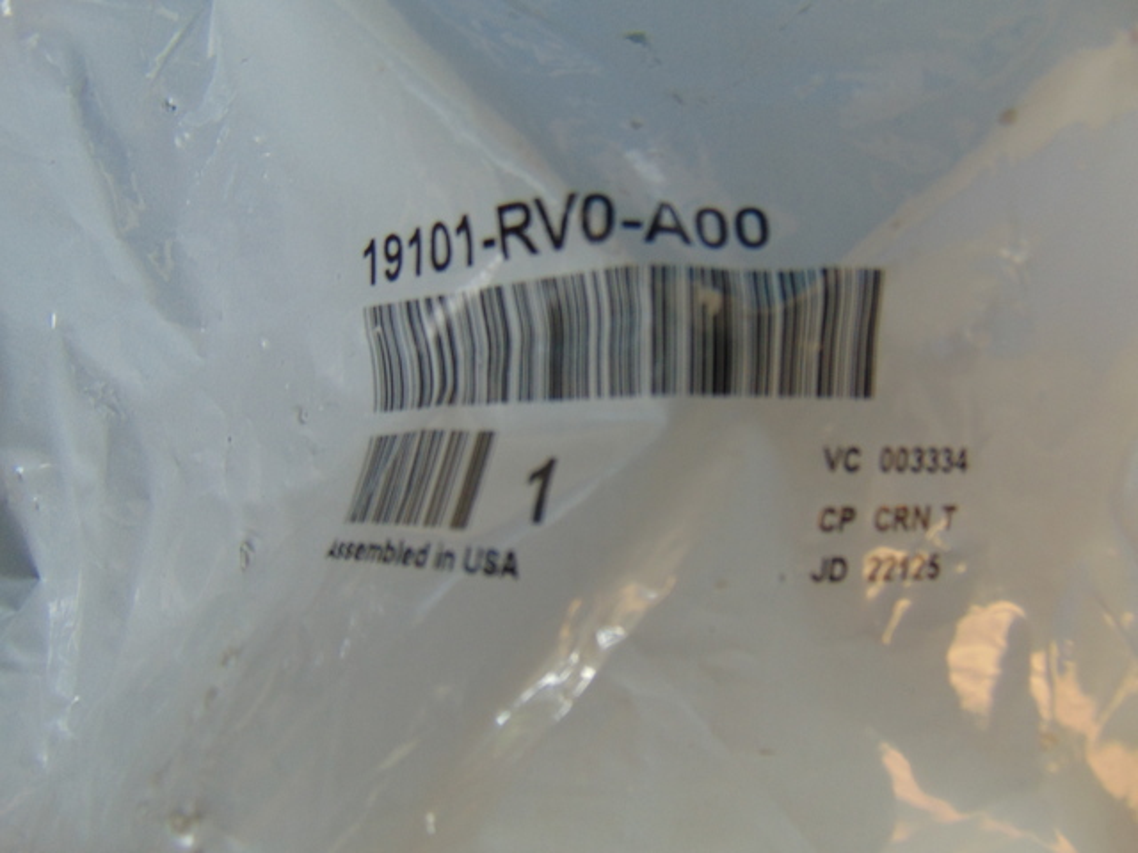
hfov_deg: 69.4
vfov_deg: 54.9
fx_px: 822
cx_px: 569
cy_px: 426
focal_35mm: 25
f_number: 3
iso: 80
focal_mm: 4.5
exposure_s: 1/30
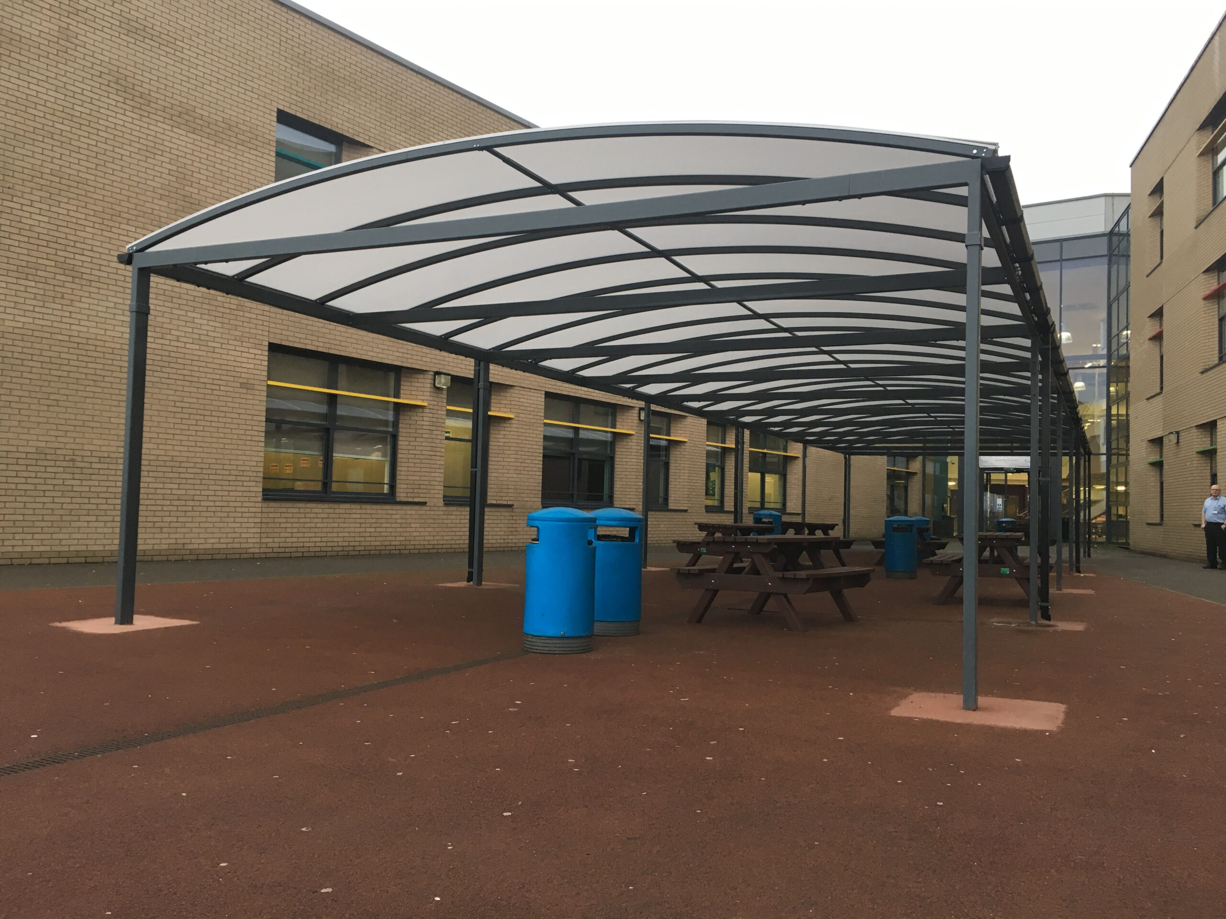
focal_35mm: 29
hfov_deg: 61.7
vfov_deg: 48.2
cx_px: 613
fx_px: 1027
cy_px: 460
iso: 40
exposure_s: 1/33
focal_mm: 4.15
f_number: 2.2
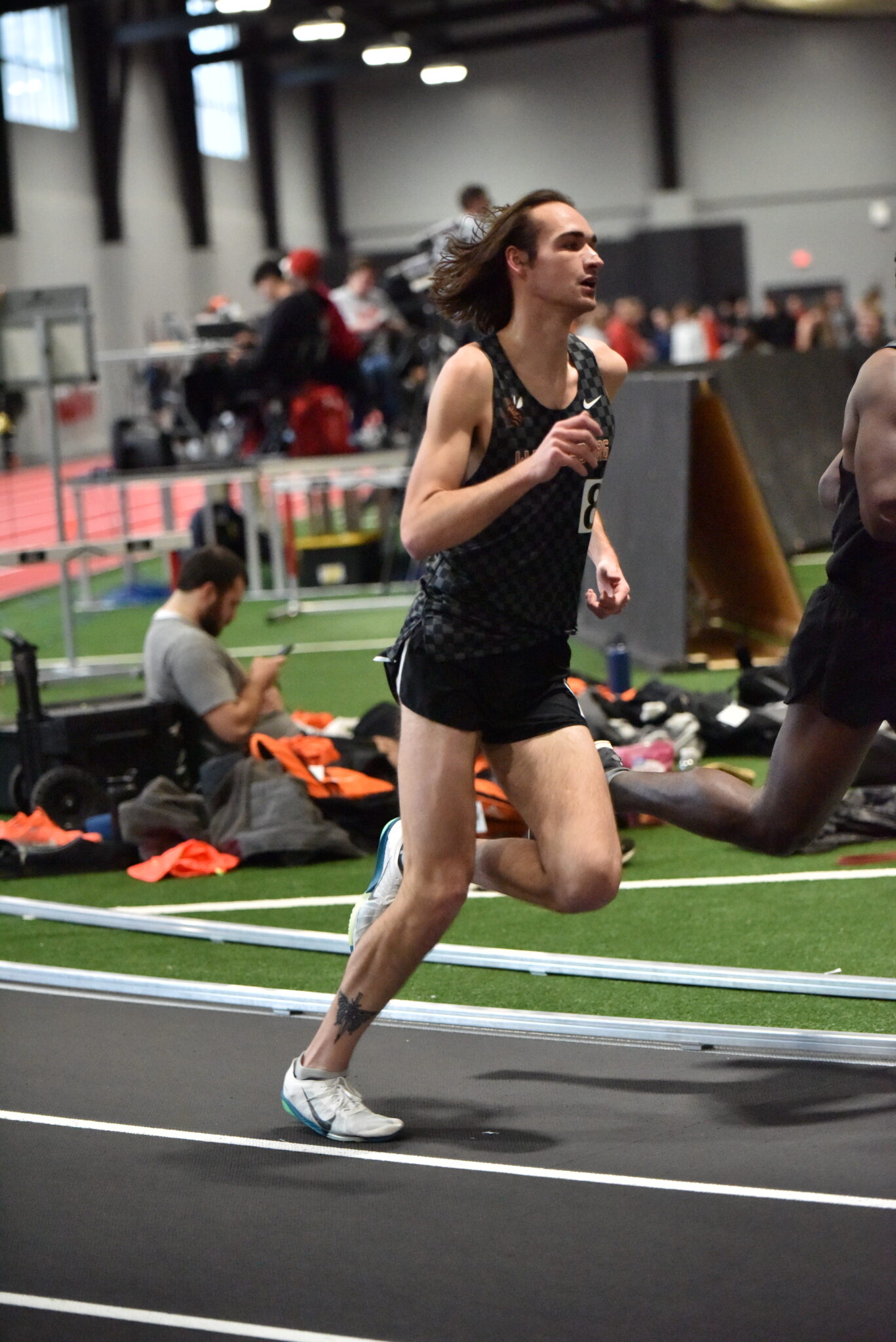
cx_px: 448
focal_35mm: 110
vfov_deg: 18.6
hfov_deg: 12.5
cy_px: 671
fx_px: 4103
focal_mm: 110
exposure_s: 1/2000
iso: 8000
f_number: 2.8
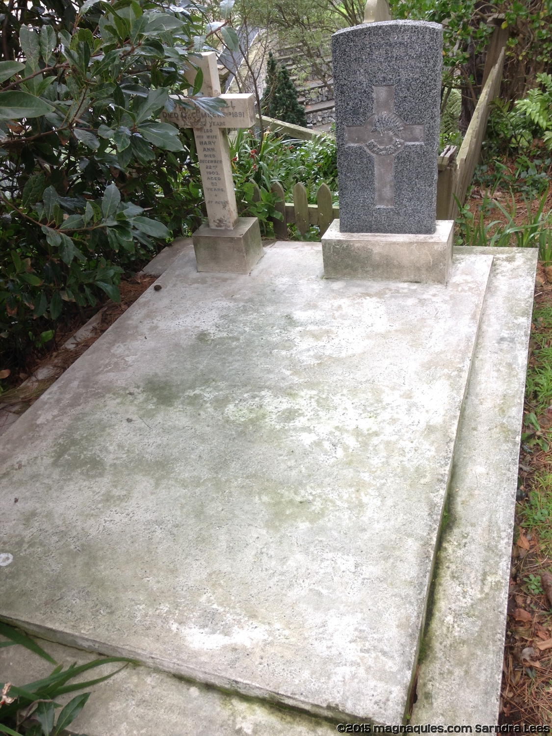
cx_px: 276
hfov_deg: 42.9
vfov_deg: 55.4
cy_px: 368
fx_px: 702
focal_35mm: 33
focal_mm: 4.12
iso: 50
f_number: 2.4
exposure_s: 1/24
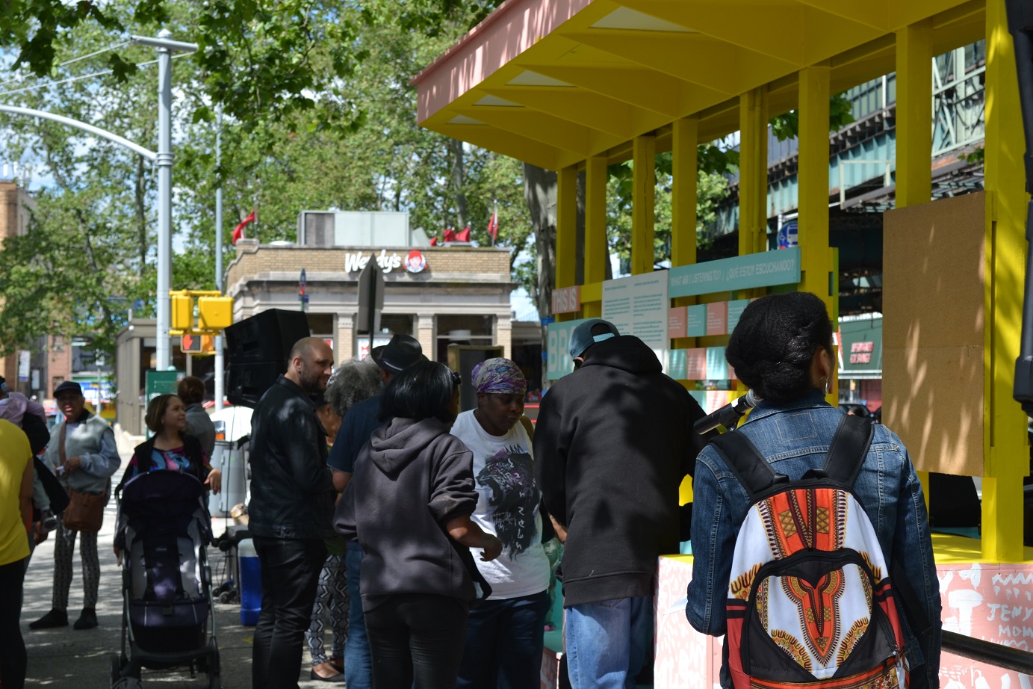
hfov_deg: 29.2
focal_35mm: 69
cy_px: 344
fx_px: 1980
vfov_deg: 19.7
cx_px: 516
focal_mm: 46
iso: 100
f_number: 7.1
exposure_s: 1/200
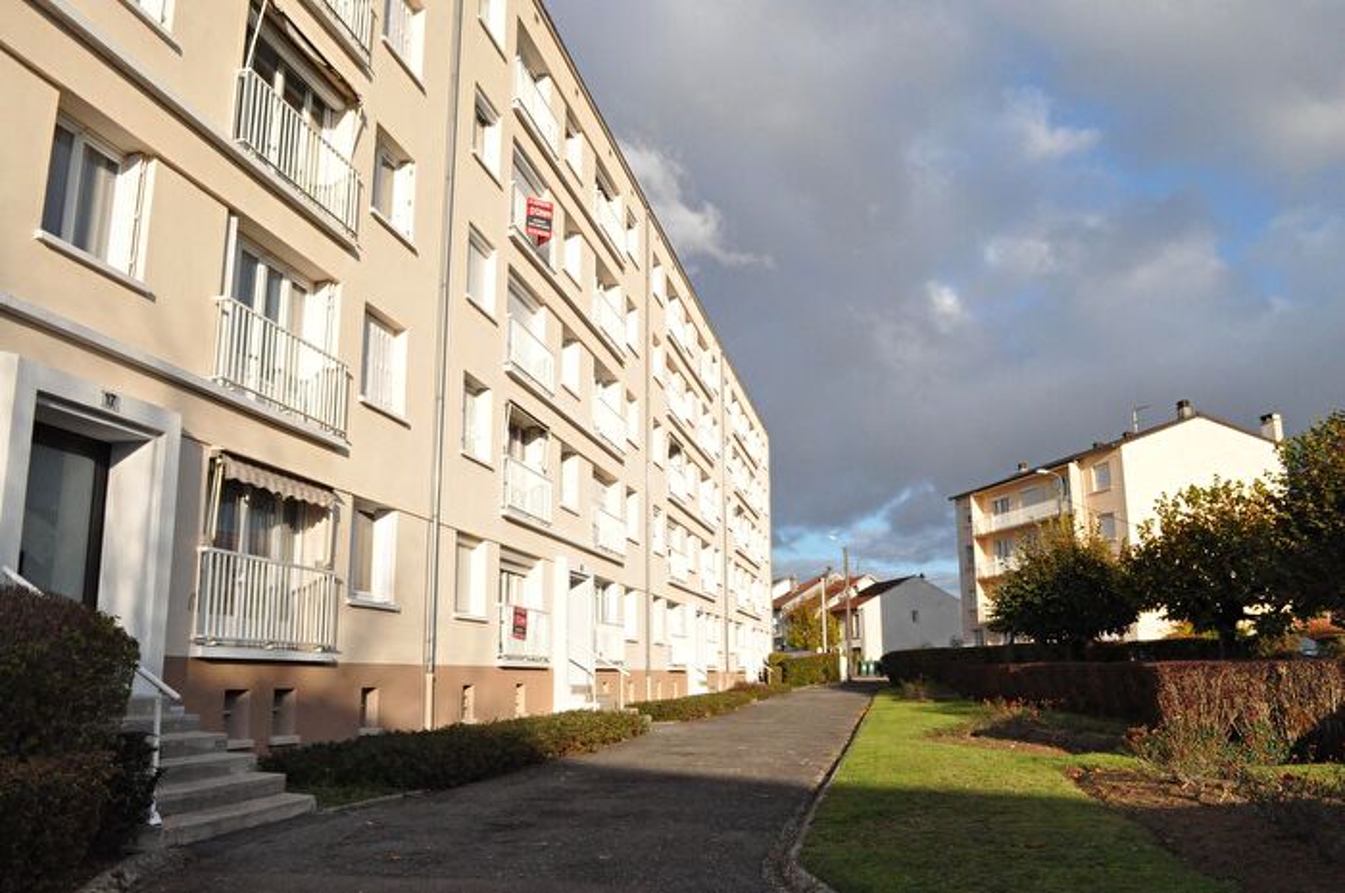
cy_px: 446
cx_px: 672
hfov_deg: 62.0
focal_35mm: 30
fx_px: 1120
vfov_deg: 43.5
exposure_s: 1/1250
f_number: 18
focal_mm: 20
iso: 2000
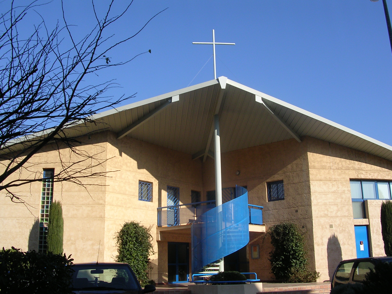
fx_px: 430
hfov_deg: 49.0
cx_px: 196
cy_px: 147
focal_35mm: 38
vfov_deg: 37.7
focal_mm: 5.8
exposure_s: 1/304
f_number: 5.6
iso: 100
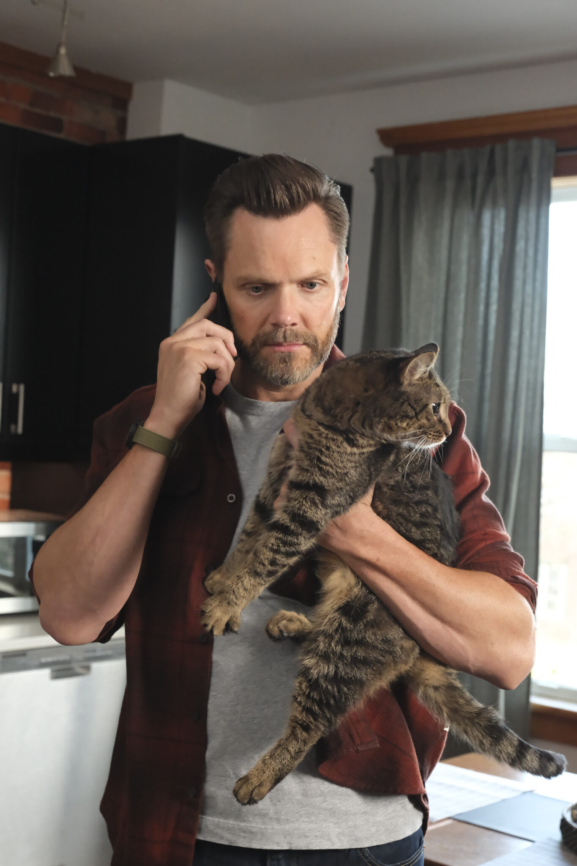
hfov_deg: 24.6
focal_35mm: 55
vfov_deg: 36.2
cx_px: 288
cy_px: 433
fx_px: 1322
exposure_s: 1/320
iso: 6400
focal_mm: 36.5
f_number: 4
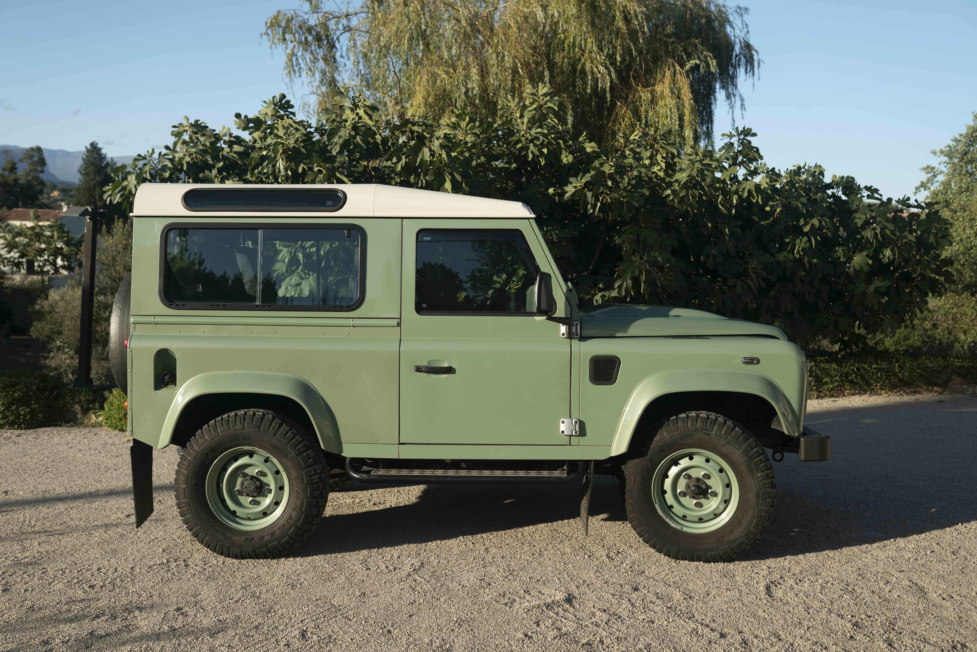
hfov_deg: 54.4
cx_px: 488
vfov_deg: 37.9
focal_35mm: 35
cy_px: 326
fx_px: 950
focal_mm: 35
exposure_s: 1/125
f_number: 4.5
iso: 200
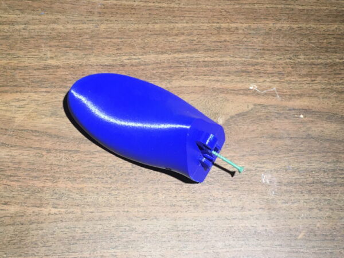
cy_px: 129
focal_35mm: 29
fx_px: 288
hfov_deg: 61.7
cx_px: 172
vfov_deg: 48.2
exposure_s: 1/30
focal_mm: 4.15
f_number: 2.2
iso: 32
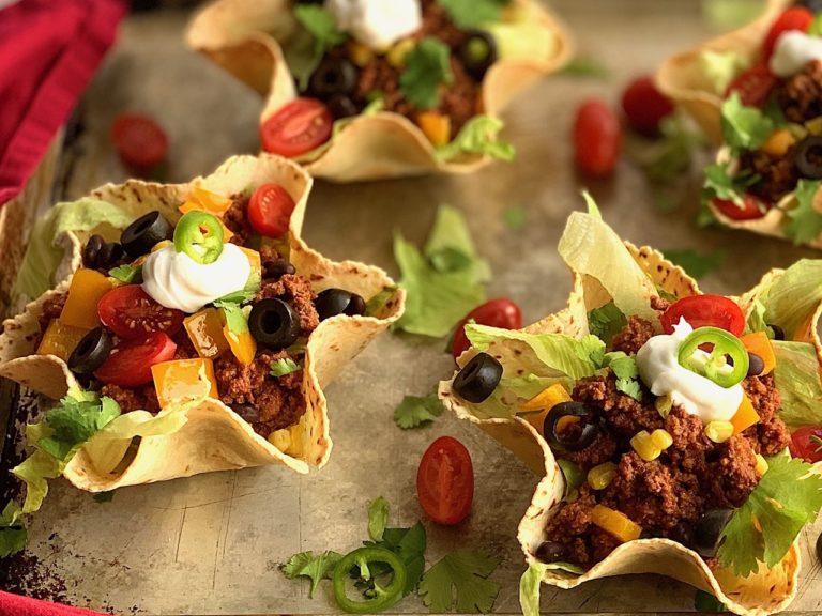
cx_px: 411
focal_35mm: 52
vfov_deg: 28.0
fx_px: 1235
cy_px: 308
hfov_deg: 36.8
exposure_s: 1/122
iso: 80
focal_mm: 6
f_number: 2.4
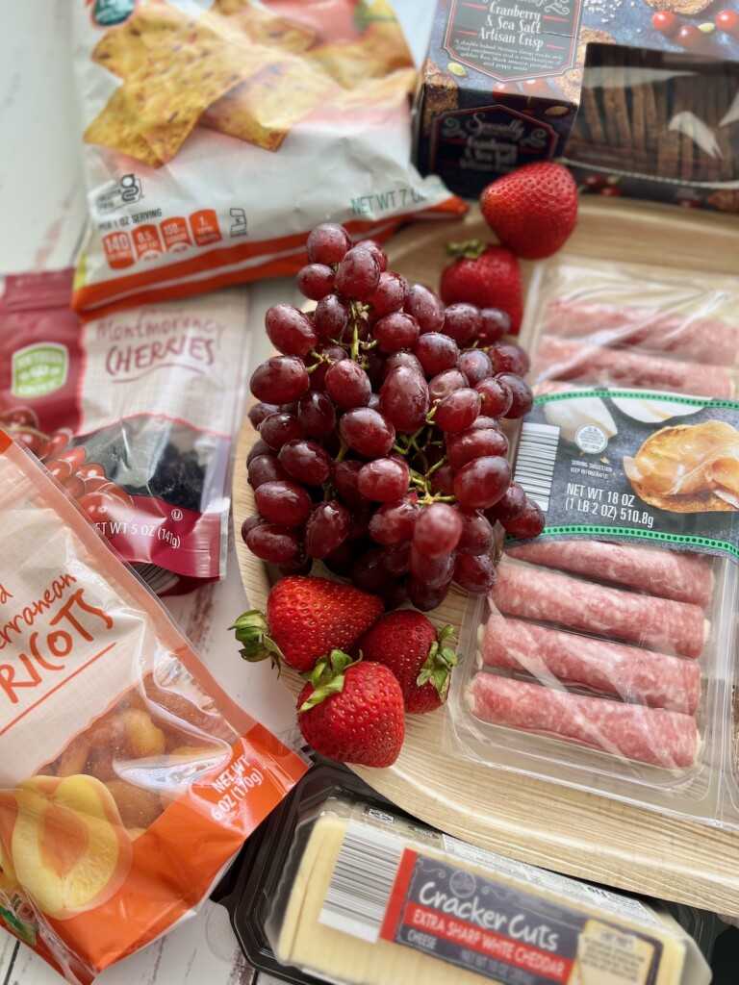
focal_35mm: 26
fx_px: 740
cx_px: 370
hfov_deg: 53.1
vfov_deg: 67.3
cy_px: 492
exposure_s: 1/181
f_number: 1.5
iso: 40
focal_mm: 5.7
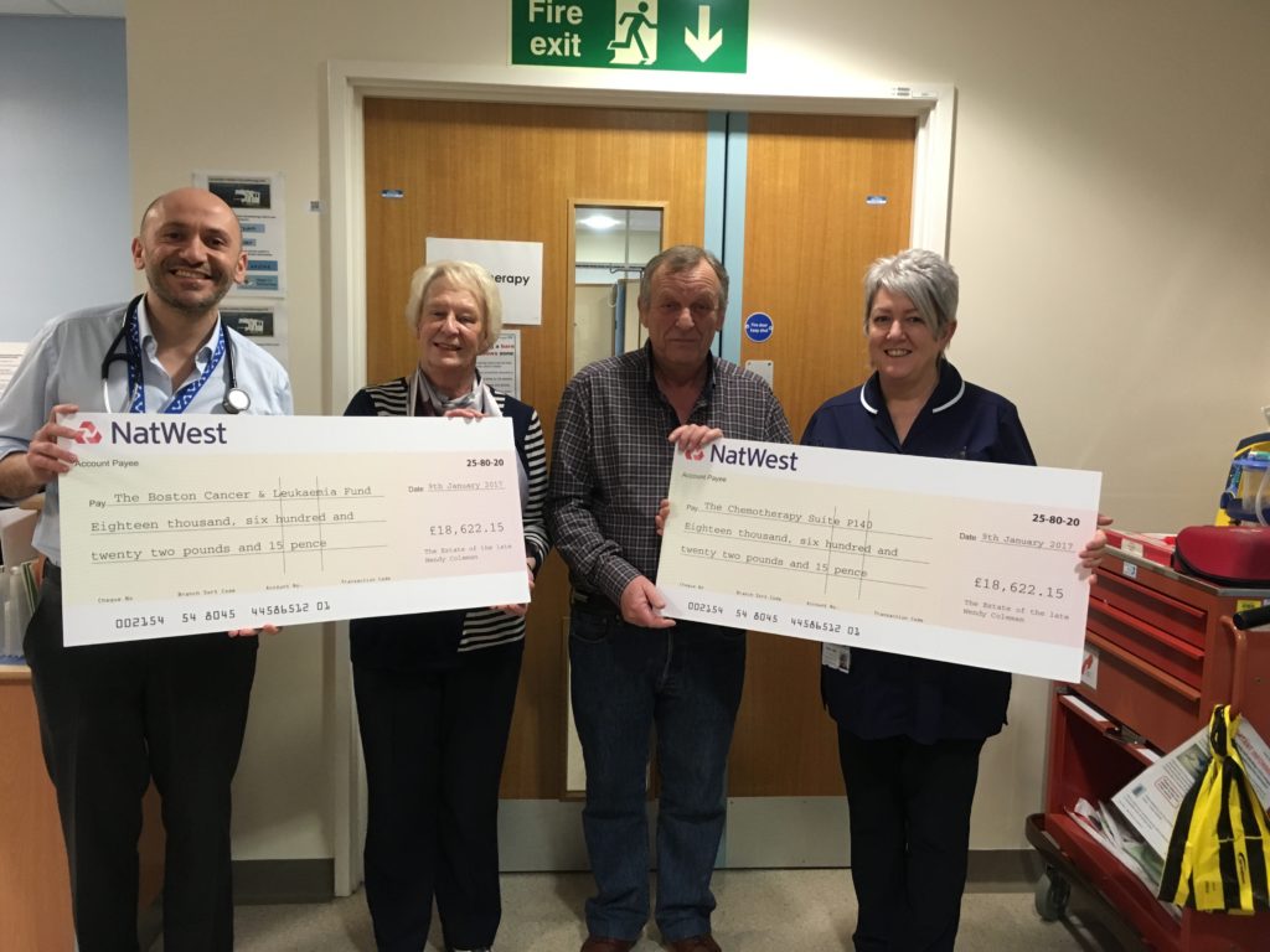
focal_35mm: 29
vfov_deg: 48.2
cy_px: 476
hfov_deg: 61.7
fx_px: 1064
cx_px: 635
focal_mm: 4.15
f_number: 2.2
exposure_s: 1/33
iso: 160
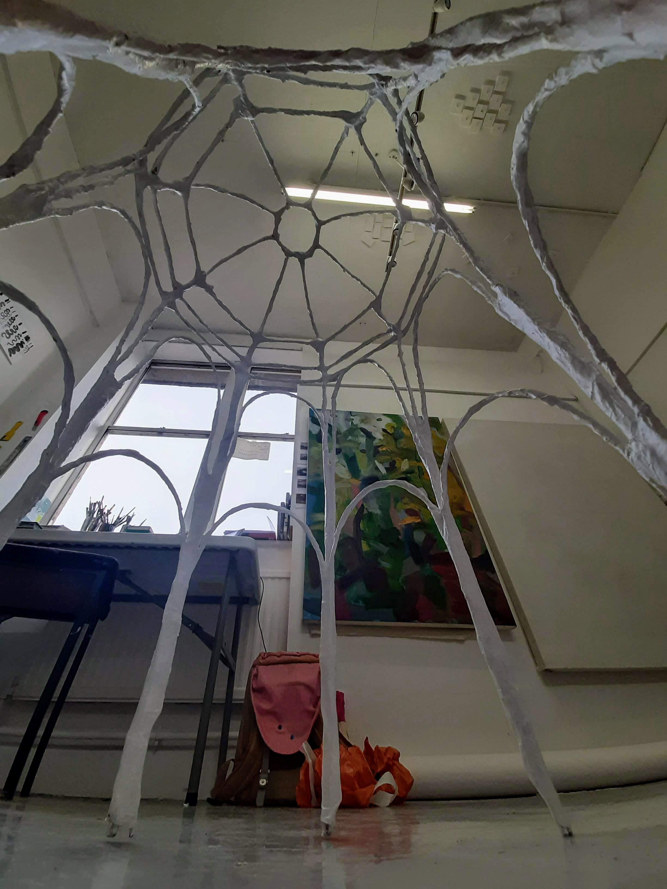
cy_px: 444
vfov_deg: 106.2
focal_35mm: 13
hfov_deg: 89.9
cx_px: 334
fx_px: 334
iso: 64
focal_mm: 1.42
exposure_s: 1/100
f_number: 2.2
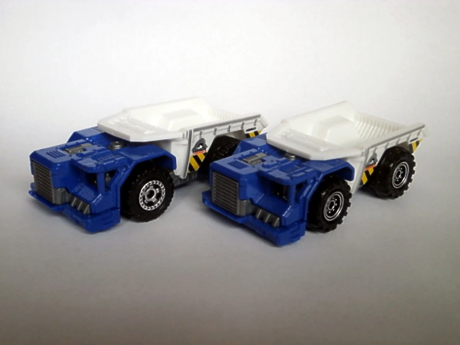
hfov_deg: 40.4
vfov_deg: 30.9
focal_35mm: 47
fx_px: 625
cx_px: 230
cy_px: 172
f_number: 3.4
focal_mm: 8.3
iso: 200
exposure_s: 1/40
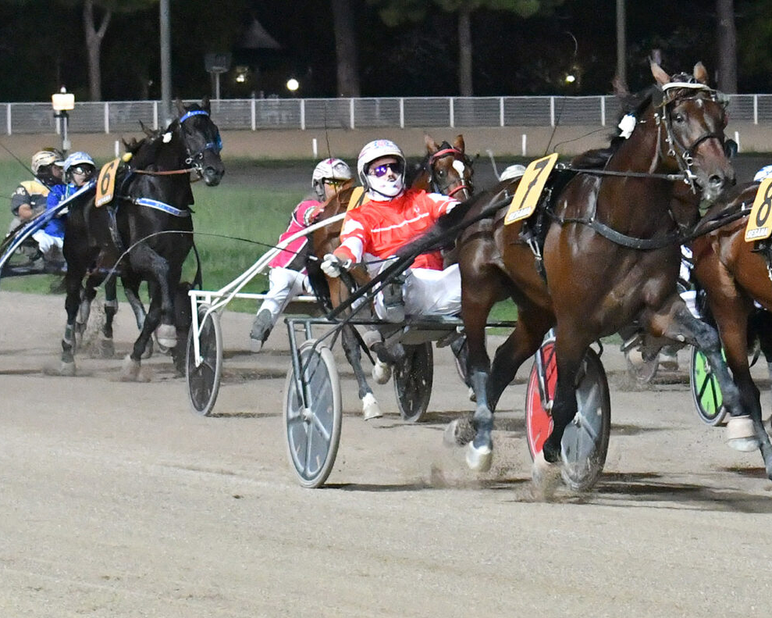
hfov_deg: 12.6
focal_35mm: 153
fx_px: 3495
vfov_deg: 10.1
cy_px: 256
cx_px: 535
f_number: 5
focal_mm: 70
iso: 5000
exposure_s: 1/500
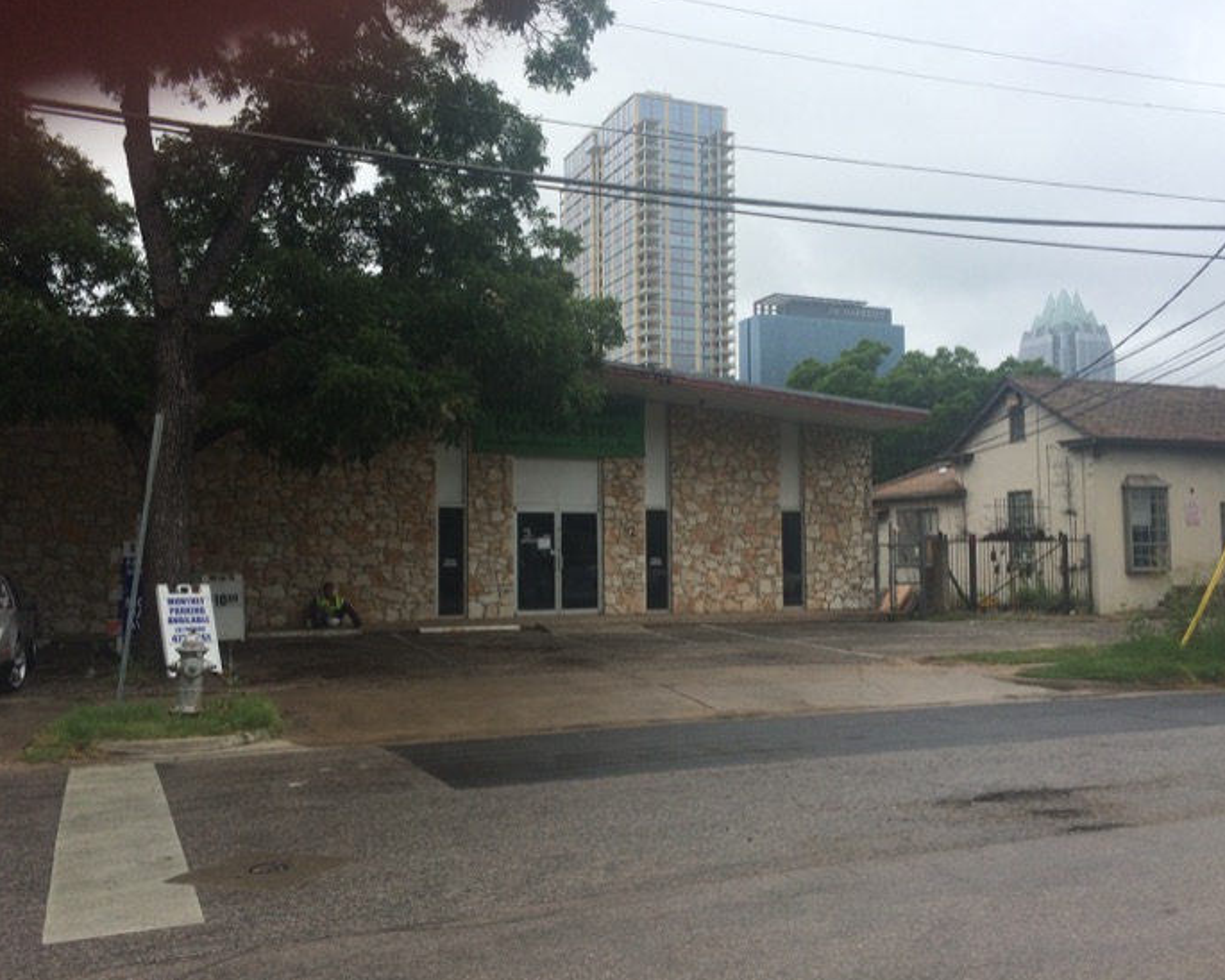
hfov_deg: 57.2
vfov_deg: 47.1
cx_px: 624
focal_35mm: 31
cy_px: 494
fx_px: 1124
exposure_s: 1/1053
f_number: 2.2
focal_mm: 4.15
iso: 32
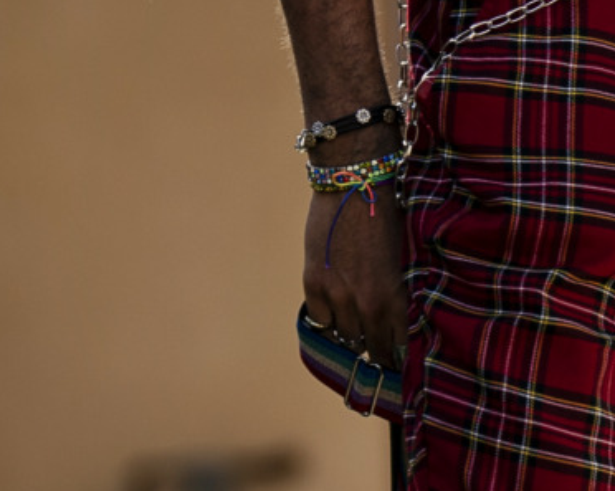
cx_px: 832
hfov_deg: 3.0
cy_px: -43
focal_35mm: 636
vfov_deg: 2.4
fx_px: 11567
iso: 160
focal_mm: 123
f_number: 3.2
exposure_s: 1/800
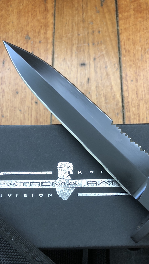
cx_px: 96
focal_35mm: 31
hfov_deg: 37.5
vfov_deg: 62.6
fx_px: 218
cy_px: 132
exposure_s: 1/15
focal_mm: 3.99
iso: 50
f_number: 1.8
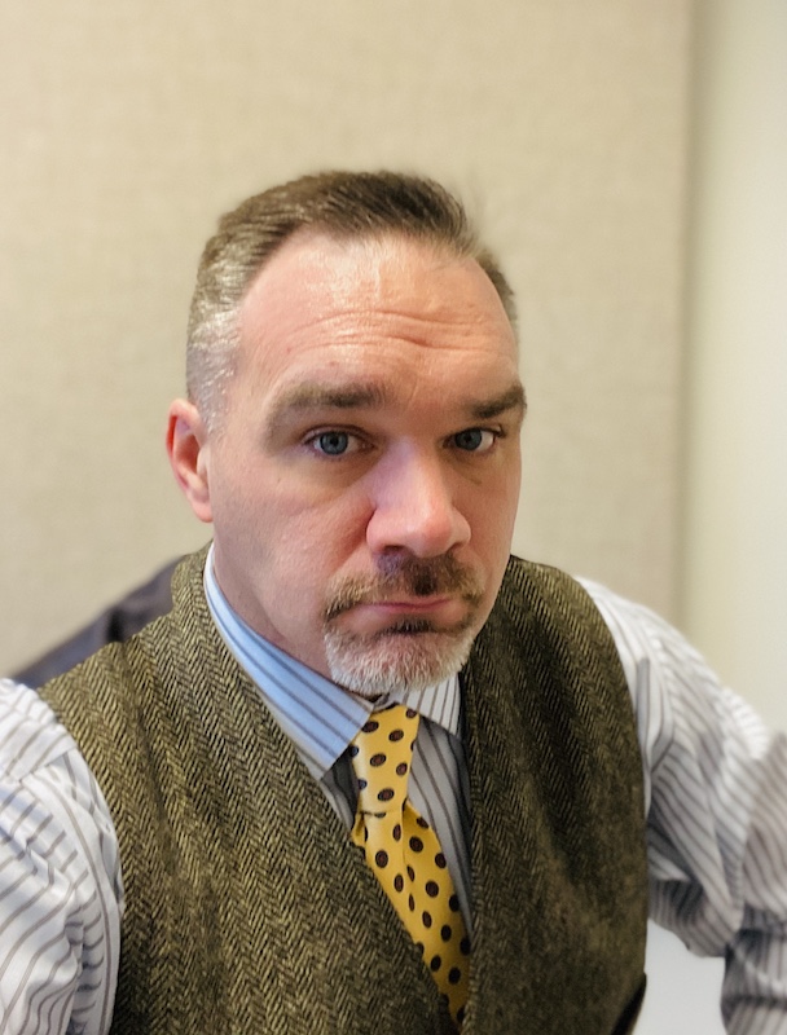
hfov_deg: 47.1
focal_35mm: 30
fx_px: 902
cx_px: 394
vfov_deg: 59.7
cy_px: 518
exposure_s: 1/30
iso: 320
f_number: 2.2
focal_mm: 2.71
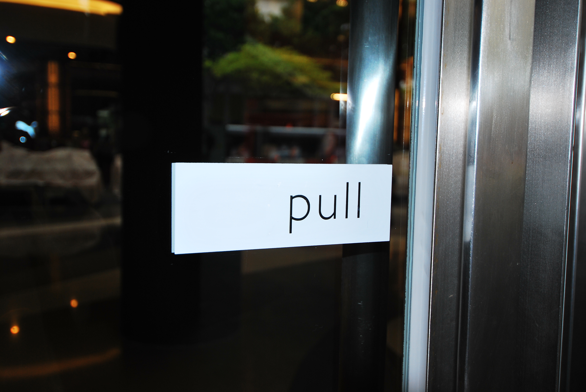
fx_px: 587
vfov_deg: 37.0
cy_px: 196
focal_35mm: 36
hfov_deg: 53.1
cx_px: 293
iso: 200
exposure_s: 1/60
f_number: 4
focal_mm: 24
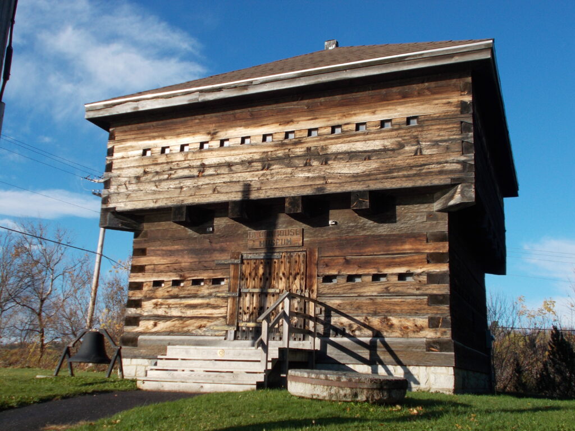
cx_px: 288
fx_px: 648
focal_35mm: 39
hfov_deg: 47.9
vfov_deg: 36.8
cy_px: 216
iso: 80
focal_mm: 6.9
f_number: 9.8
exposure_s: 1/100
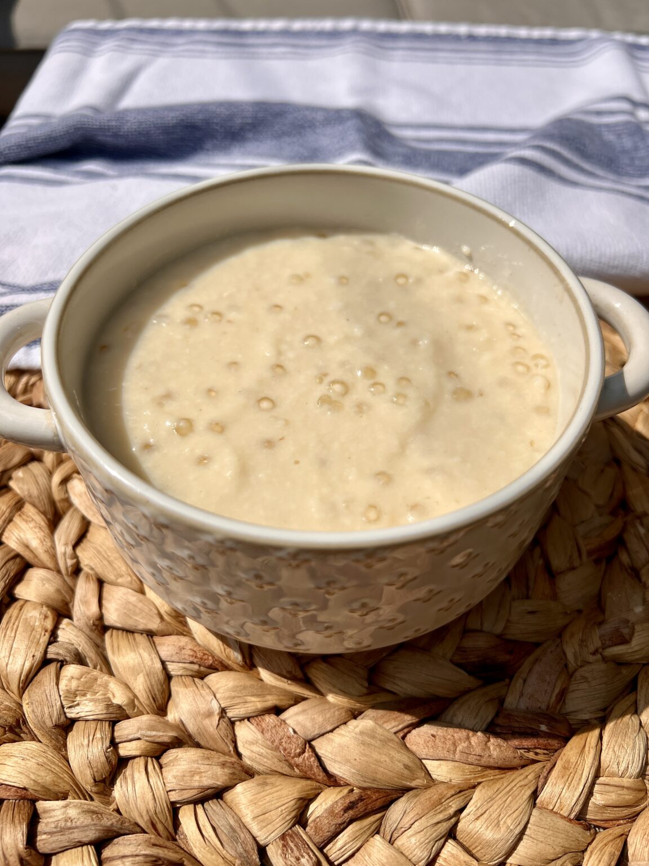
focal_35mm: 26
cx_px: 324
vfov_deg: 67.3
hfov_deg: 53.1
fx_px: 650
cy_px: 433
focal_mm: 5.7
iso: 50
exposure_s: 1/12658
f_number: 1.5
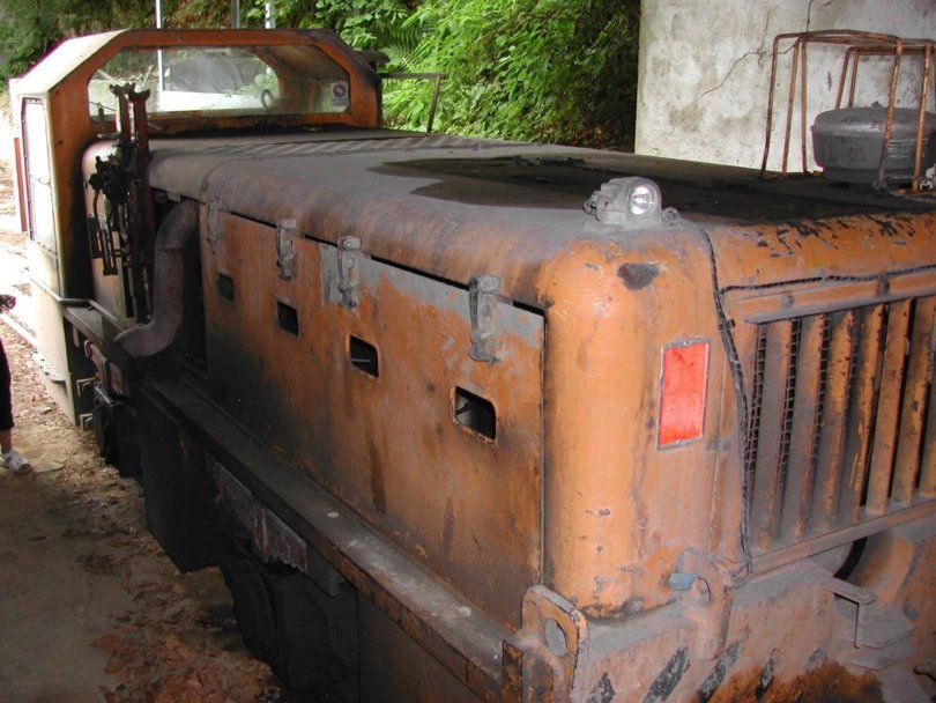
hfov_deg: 49.0
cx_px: 468
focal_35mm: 38
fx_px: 1028
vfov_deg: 37.7
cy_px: 352
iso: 100
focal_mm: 8
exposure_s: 1/60
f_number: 2.8
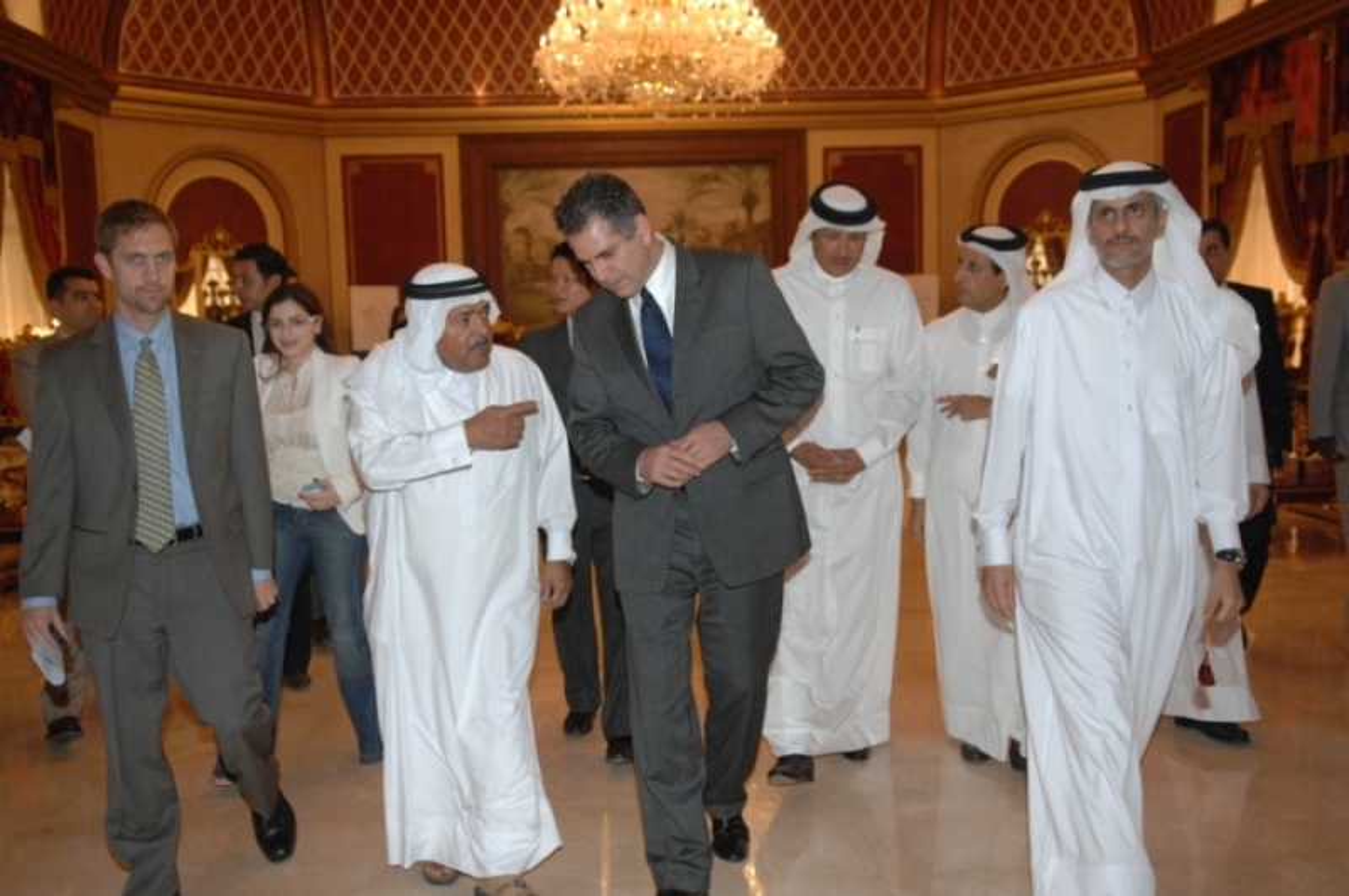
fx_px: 1292
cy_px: 448
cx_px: 674
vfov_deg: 38.3
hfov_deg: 55.1
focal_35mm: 34
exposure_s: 1/250
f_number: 2.8
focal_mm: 23
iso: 800
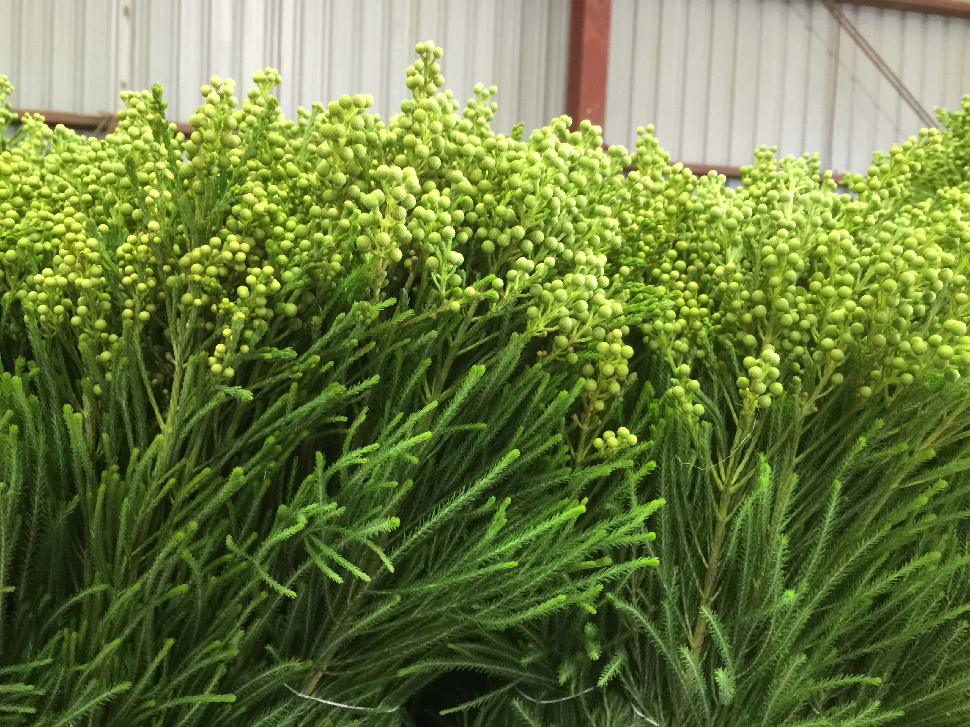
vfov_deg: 48.2
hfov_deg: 61.7
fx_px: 813
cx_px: 485
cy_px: 364
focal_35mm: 29
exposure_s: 1/17
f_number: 2.2
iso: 160
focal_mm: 4.15
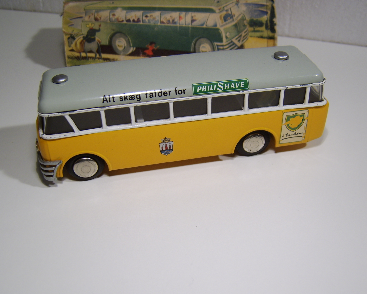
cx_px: 189
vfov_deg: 44.6
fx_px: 358
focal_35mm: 33
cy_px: 146
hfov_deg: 54.2
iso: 71
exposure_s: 1/54
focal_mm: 8.13
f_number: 2.7
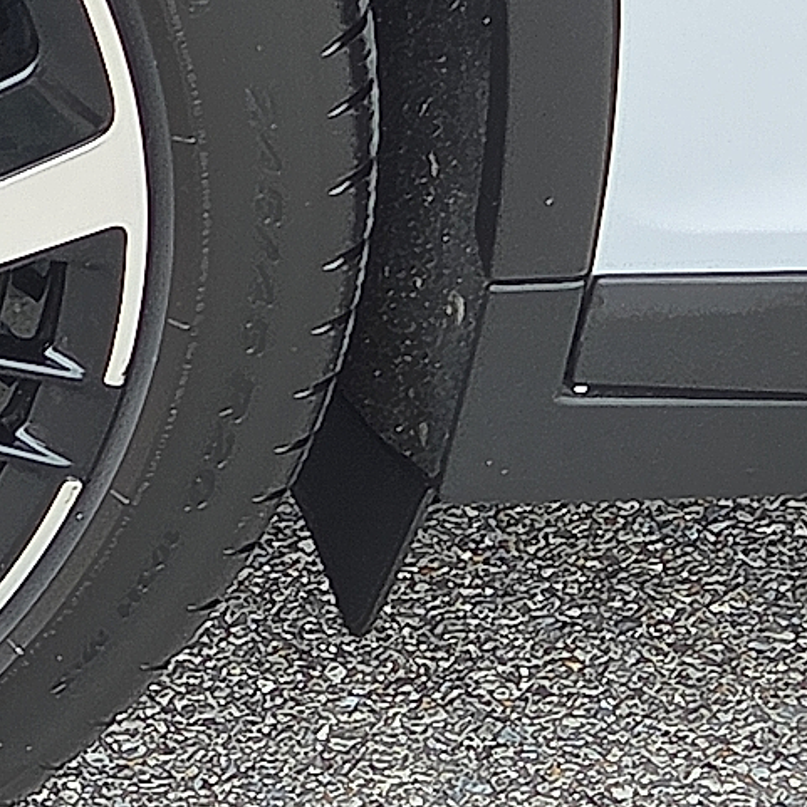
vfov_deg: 11.4
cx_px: -530
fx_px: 4035
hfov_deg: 10.8
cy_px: 111
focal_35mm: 153
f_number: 1.8
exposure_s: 1/909
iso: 76
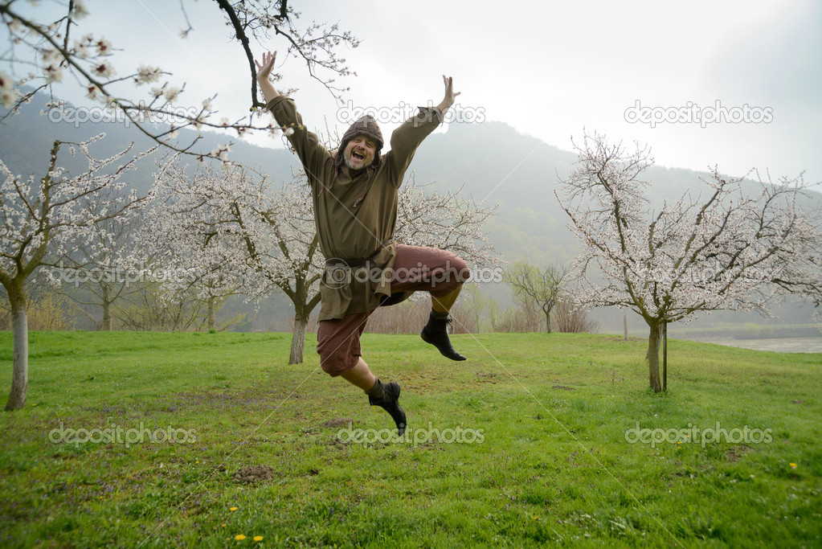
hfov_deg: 65.5
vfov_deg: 46.4
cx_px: 411
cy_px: 274
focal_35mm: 28
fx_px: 640
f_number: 5.6
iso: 400
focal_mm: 28
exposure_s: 1/1000
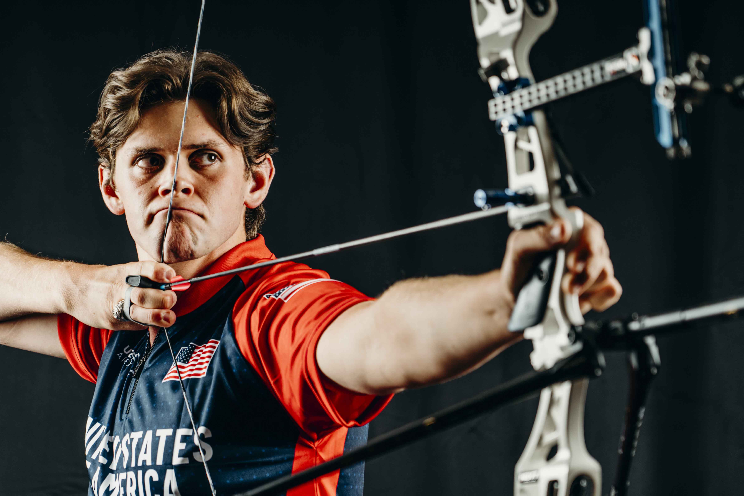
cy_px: 251
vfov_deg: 11.1
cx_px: 328
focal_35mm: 124
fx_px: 2563
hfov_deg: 16.5
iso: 50
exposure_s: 1/200
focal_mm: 99
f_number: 4
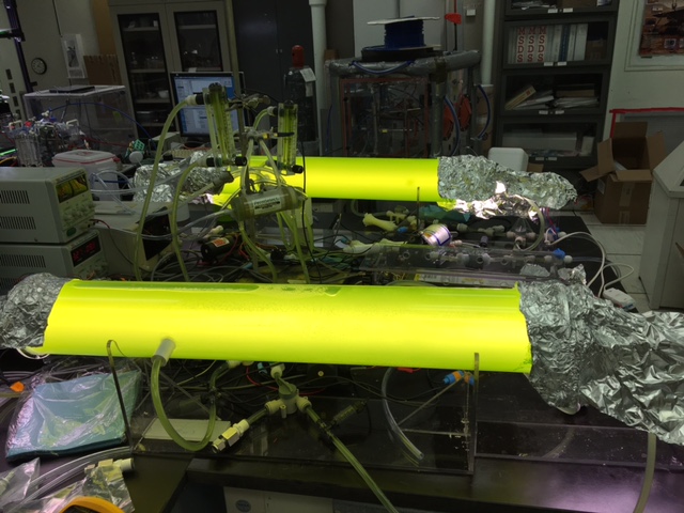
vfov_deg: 48.2
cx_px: 342
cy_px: 256
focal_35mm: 29
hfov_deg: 61.7
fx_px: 573
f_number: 2.2
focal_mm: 4.15
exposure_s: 1/120
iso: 25
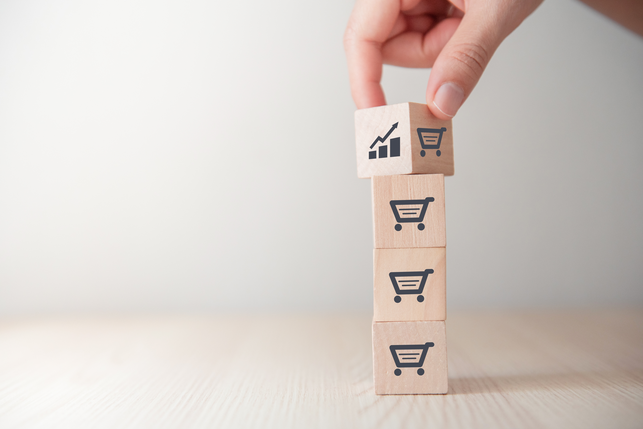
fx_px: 929
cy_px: 214
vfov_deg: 26.0
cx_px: 322
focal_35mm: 52
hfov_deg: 38.2
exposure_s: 1/30
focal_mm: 52
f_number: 3.2
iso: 500
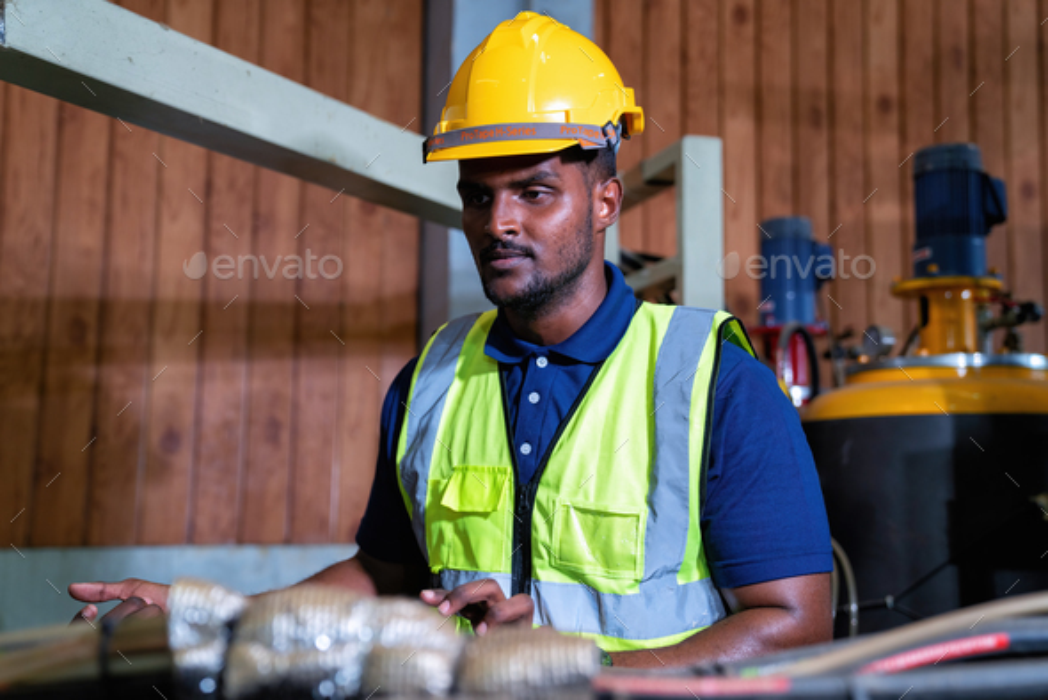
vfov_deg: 28.7
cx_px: 524
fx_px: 1369
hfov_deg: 41.9
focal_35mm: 47
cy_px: 350
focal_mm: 47
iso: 1000
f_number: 2.8
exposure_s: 1/250
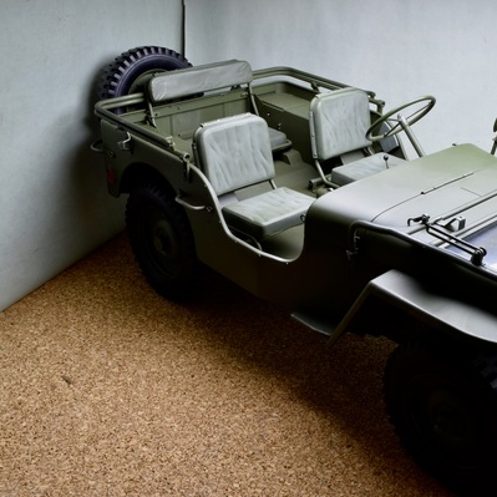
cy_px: 246
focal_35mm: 45
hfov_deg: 37.1
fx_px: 731
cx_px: 336
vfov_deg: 37.6
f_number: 22
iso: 400
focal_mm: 22
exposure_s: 1/5
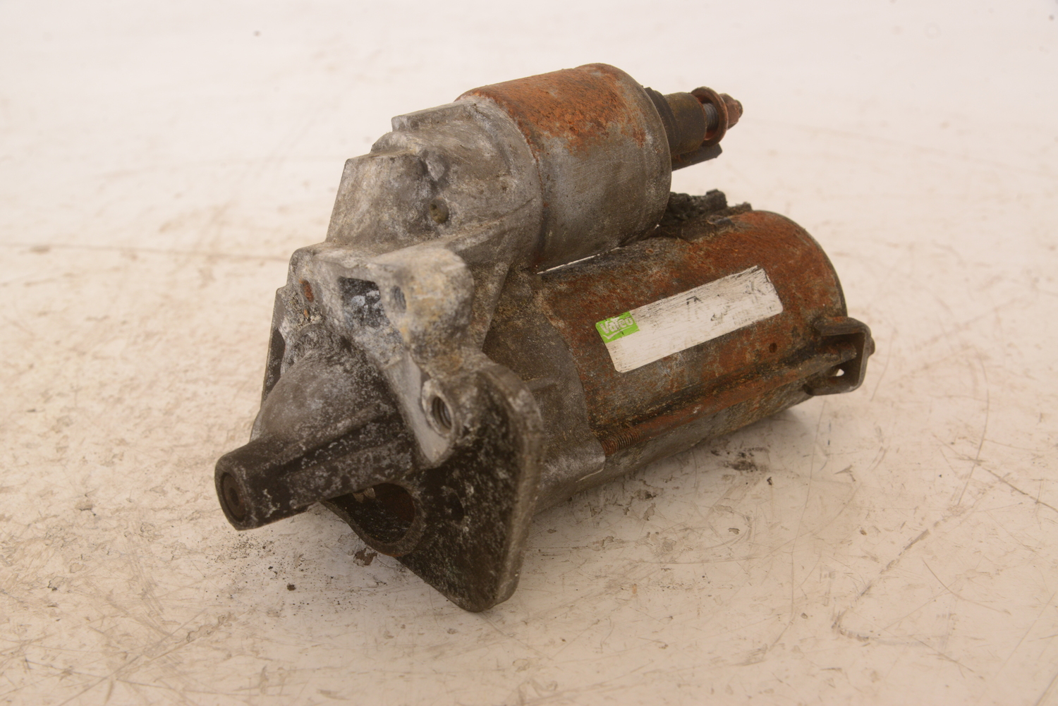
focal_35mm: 55
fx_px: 1617
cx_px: 529
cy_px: 353
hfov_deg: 36.2
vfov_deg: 24.6
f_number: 11
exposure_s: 1/60
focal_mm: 55
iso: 800
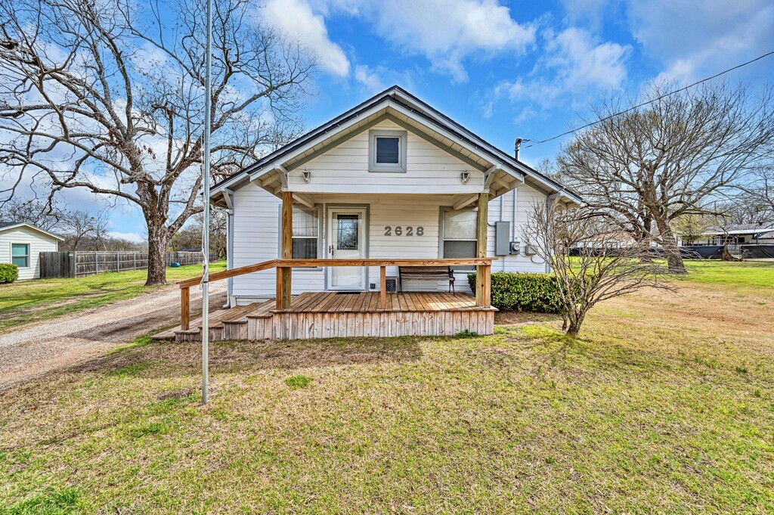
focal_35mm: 14
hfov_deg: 104.3
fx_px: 301
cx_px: 387
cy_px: 258
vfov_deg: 81.1
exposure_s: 1/320
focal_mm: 14
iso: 100
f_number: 8
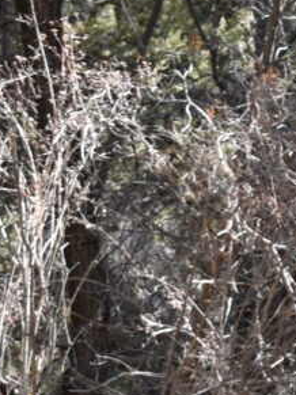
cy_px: 537
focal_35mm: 264
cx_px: 1109
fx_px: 3012
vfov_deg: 7.4
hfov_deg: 5.1
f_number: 4
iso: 100
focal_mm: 26
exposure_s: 1/100
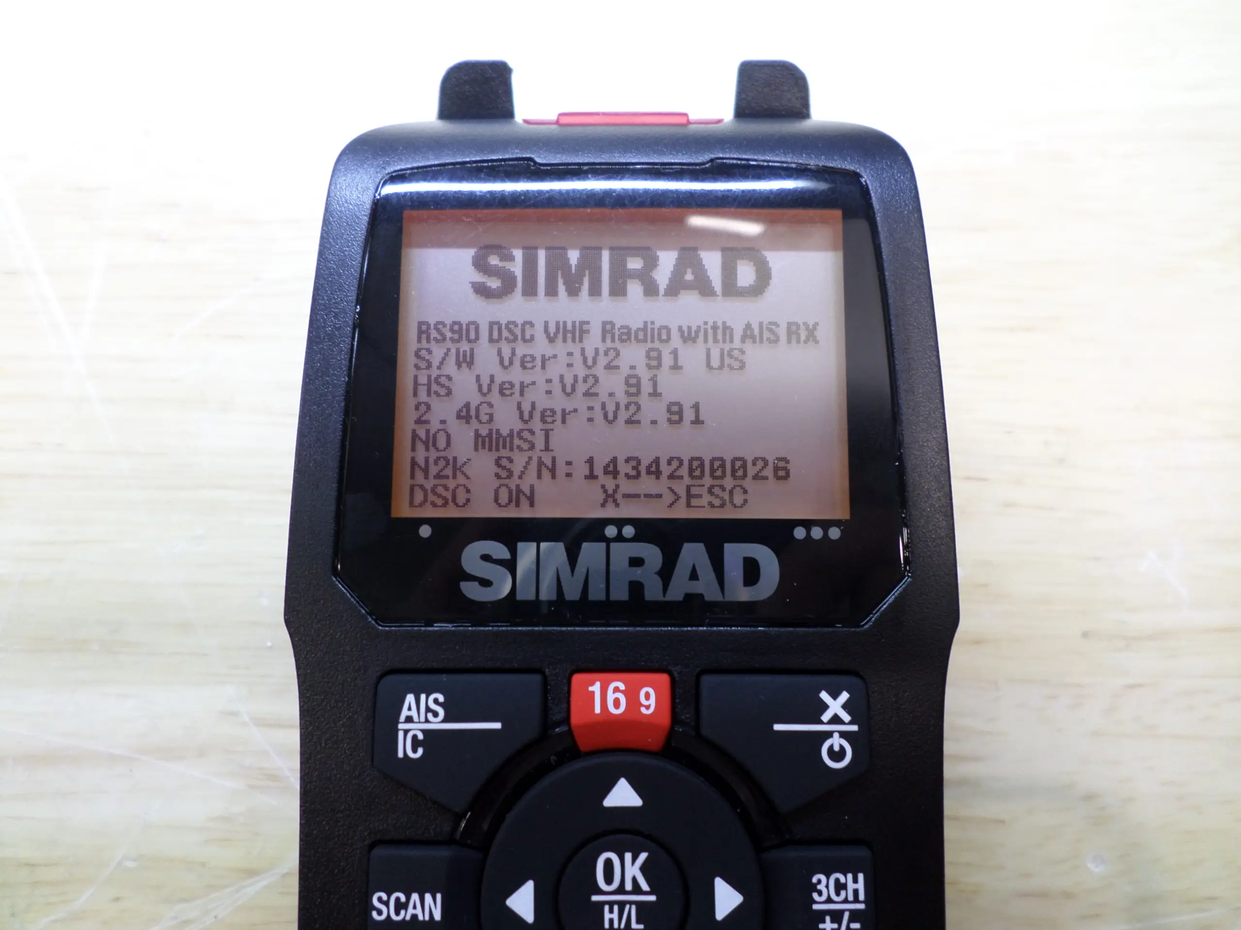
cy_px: 465
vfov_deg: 54.9
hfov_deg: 69.4
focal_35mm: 25
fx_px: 896
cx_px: 620
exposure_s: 1/30
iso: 100
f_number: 2.5
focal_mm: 4.5
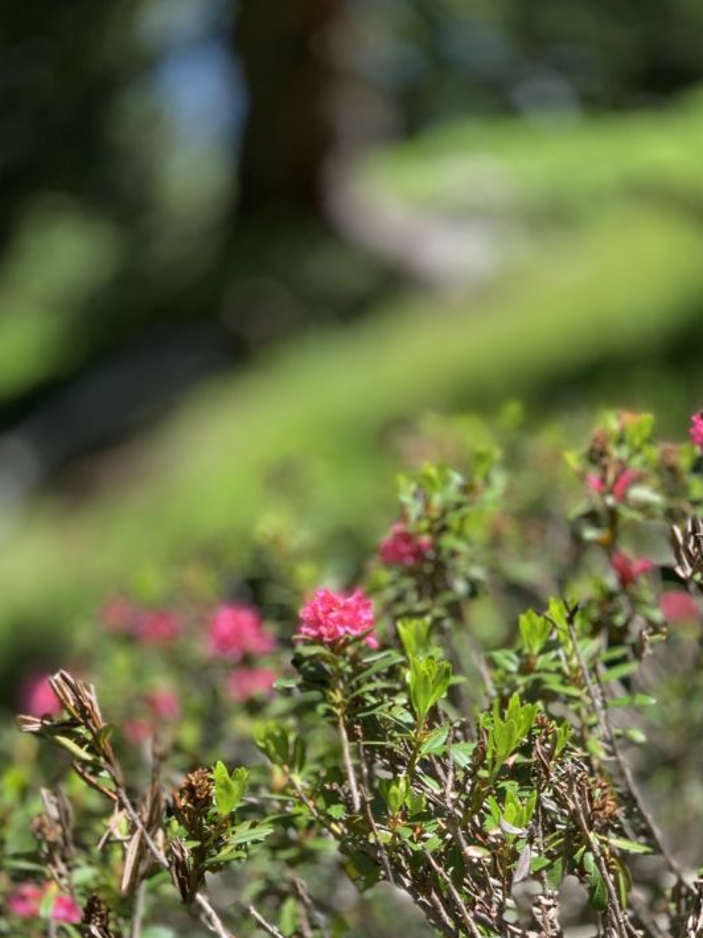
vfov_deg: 25.9
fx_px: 2032
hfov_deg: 19.6
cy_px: 580
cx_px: 334
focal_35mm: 75
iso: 16
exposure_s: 1/291
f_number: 2.4
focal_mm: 6
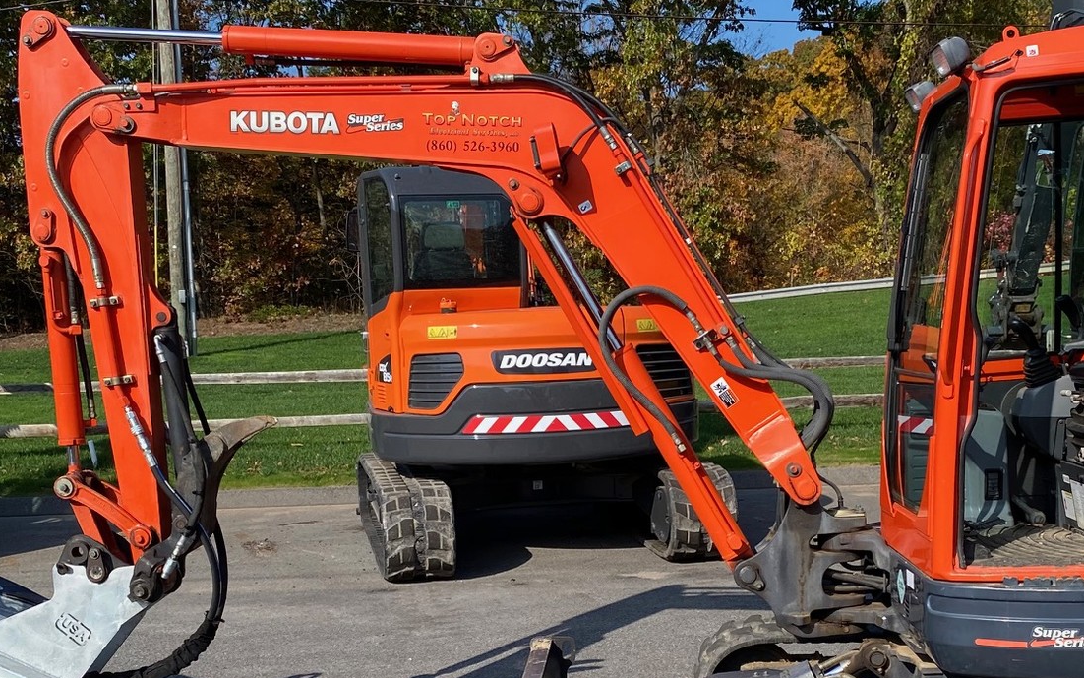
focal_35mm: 50
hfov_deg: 40.2
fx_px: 1477
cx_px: 600
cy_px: 516
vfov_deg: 25.5
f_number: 1.8
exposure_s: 1/1727
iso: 32
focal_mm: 4.25
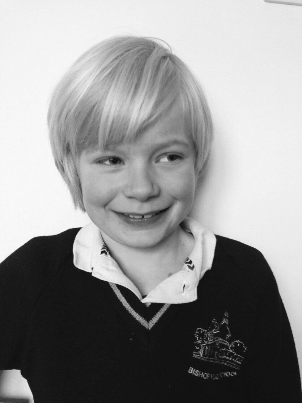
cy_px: 202
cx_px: 151
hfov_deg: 43.0
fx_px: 384
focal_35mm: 33
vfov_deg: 55.3
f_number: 2.4
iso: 320
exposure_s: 1/20
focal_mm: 4.12
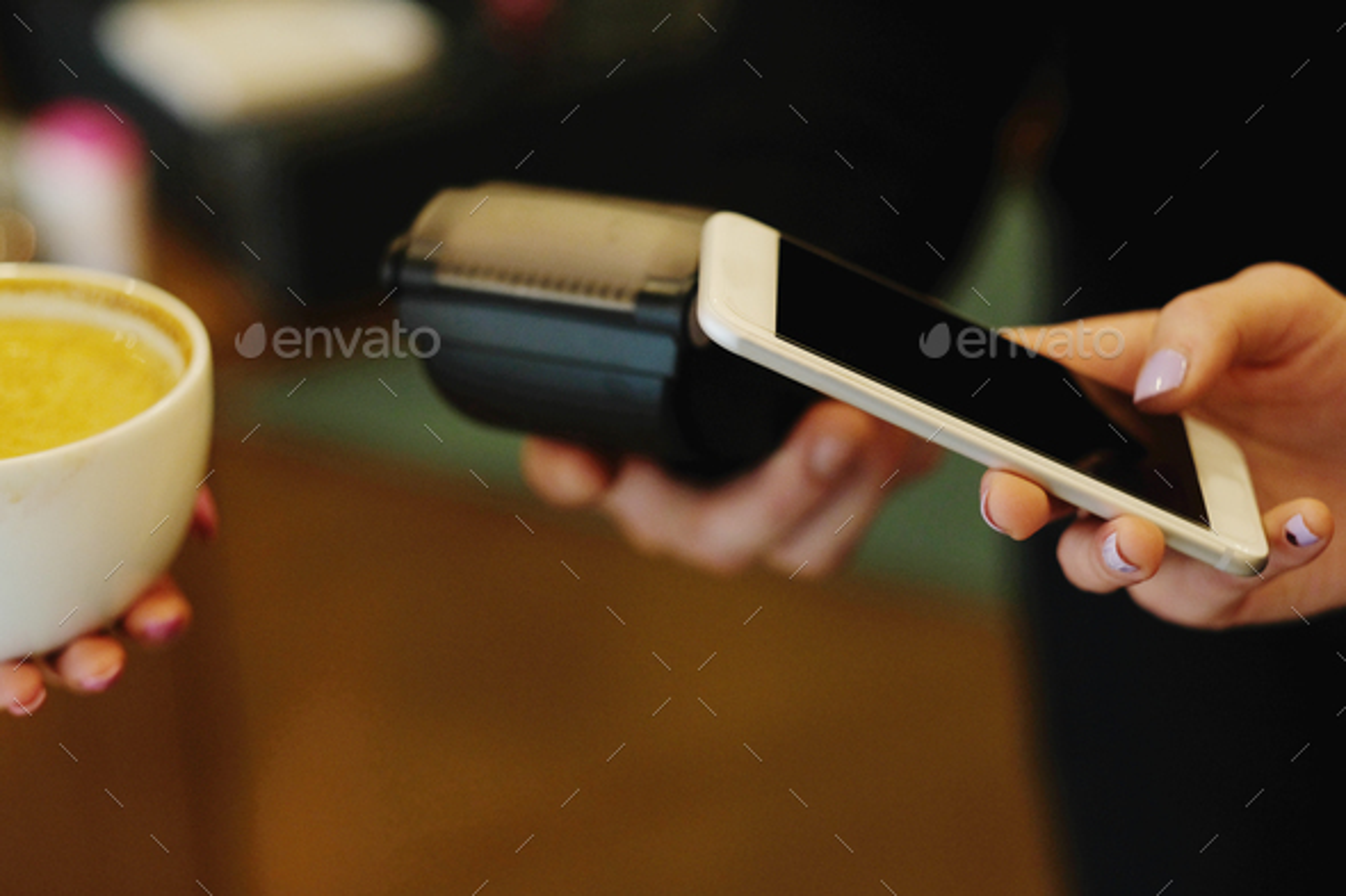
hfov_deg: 24.2
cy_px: 448
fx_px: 3140
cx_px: 673
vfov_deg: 16.3
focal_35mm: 84
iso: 800
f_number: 2
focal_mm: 56
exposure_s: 1/320
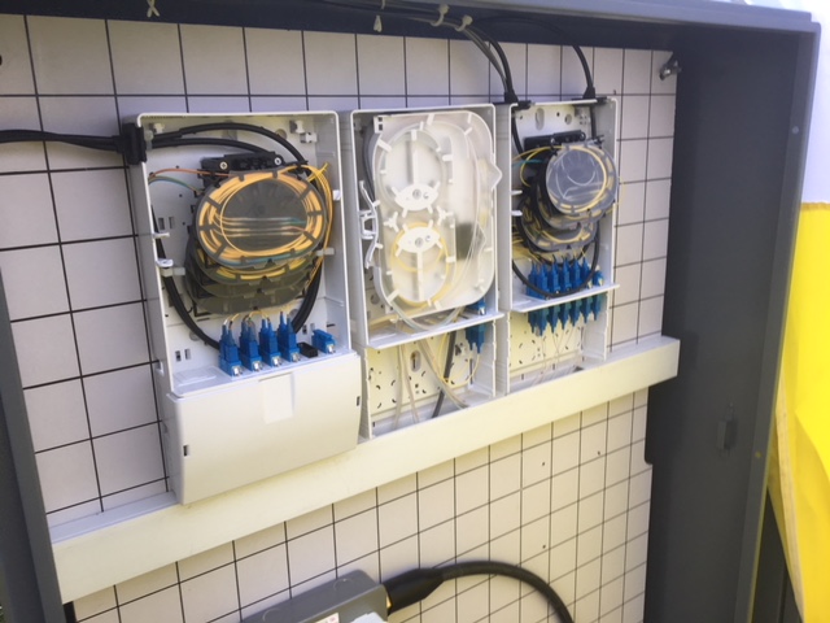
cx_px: 415
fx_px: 695
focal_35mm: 29
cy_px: 312
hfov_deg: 61.7
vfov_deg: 48.2
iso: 25
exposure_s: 1/50
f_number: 2.2
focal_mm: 4.15
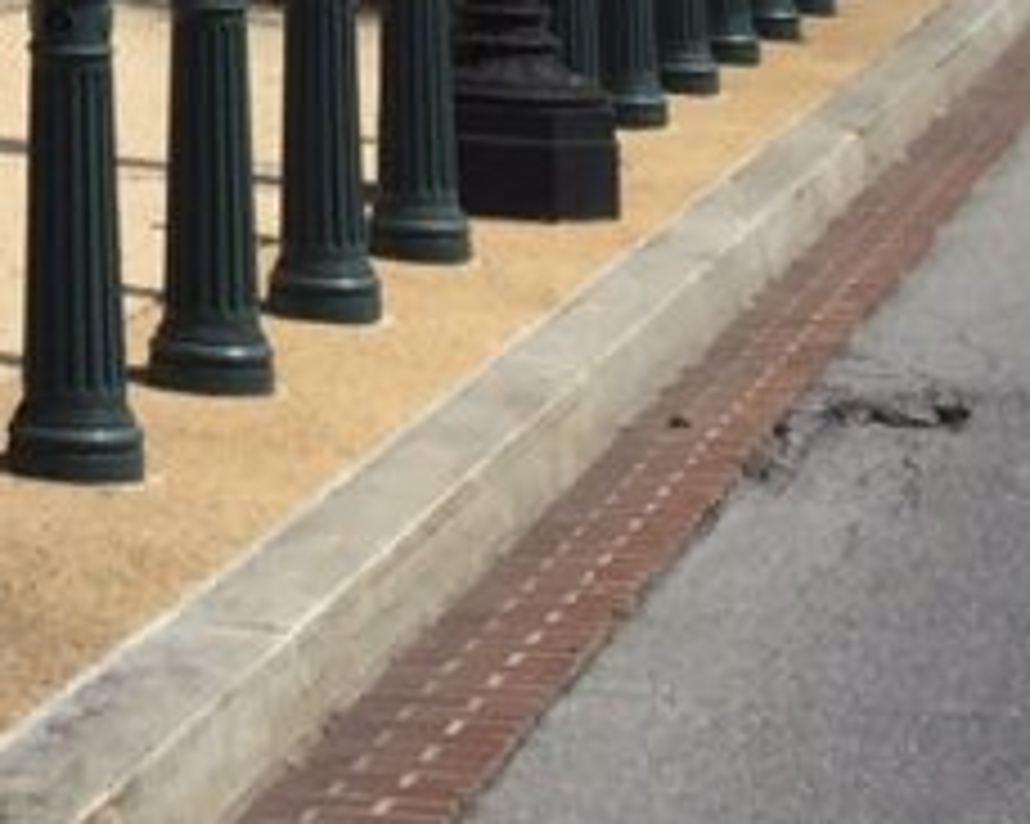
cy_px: -1153
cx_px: -834
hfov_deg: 11.0
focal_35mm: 164
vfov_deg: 8.6
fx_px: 4997
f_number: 2.2
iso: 32
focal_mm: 4.15
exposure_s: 1/2326
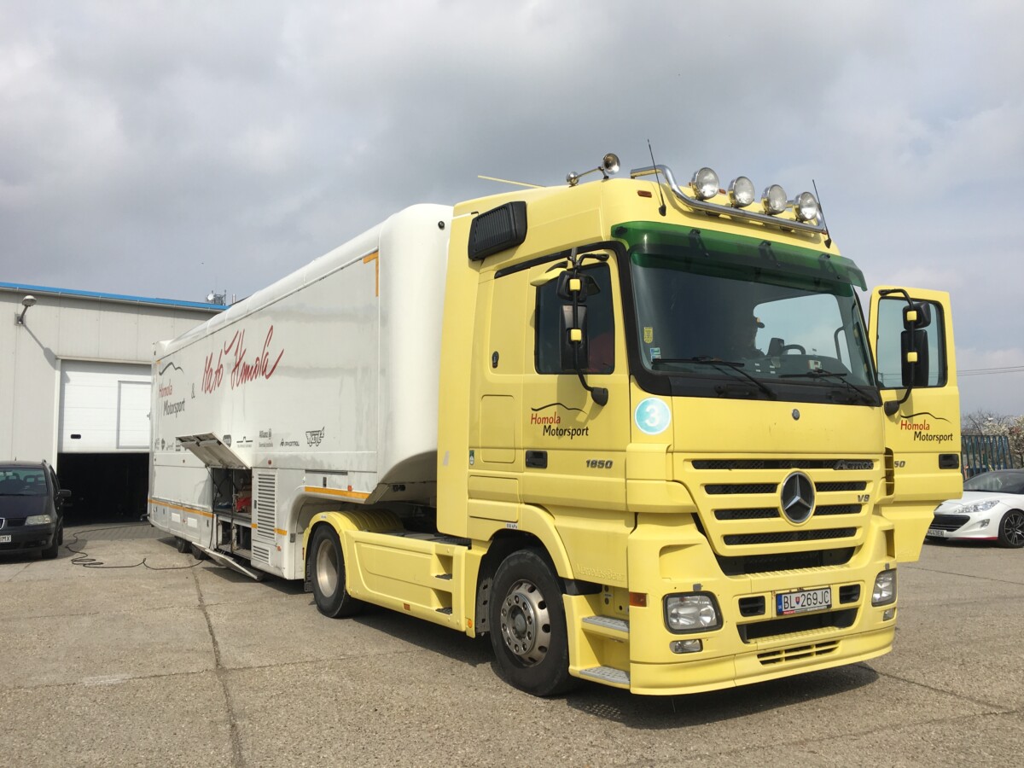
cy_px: 384
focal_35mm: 29
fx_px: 858
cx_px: 512
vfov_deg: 48.2
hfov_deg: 61.7
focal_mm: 4.15
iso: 25
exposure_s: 1/2404
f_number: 2.2
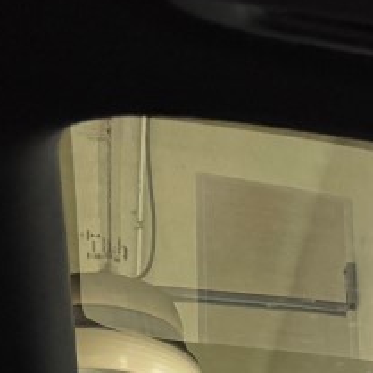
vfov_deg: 15.0
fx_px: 1268
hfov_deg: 15.1
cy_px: 632
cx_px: 616
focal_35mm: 104
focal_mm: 6.76
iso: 800
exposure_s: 1/40
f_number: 1.78
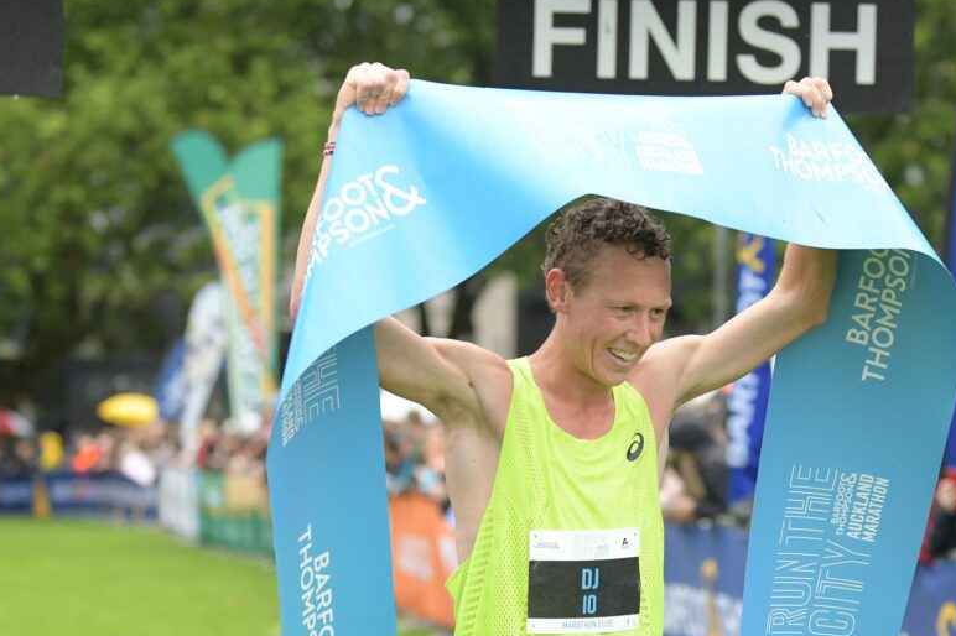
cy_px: 415
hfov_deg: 12.0
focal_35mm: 171
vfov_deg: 8.0
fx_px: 4539
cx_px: 604
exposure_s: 1/1000
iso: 1250
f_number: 2.8
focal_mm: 86
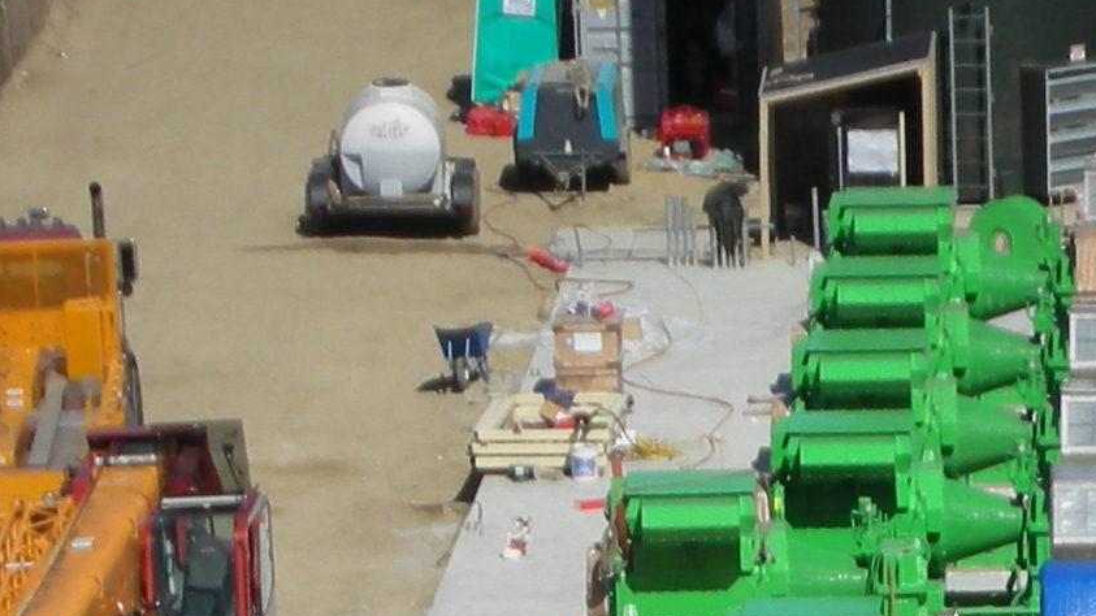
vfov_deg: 3.2
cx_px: 1454
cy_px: 736
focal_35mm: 382
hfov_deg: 5.6
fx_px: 11100
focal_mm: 17.4
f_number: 5.4
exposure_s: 1/440
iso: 50
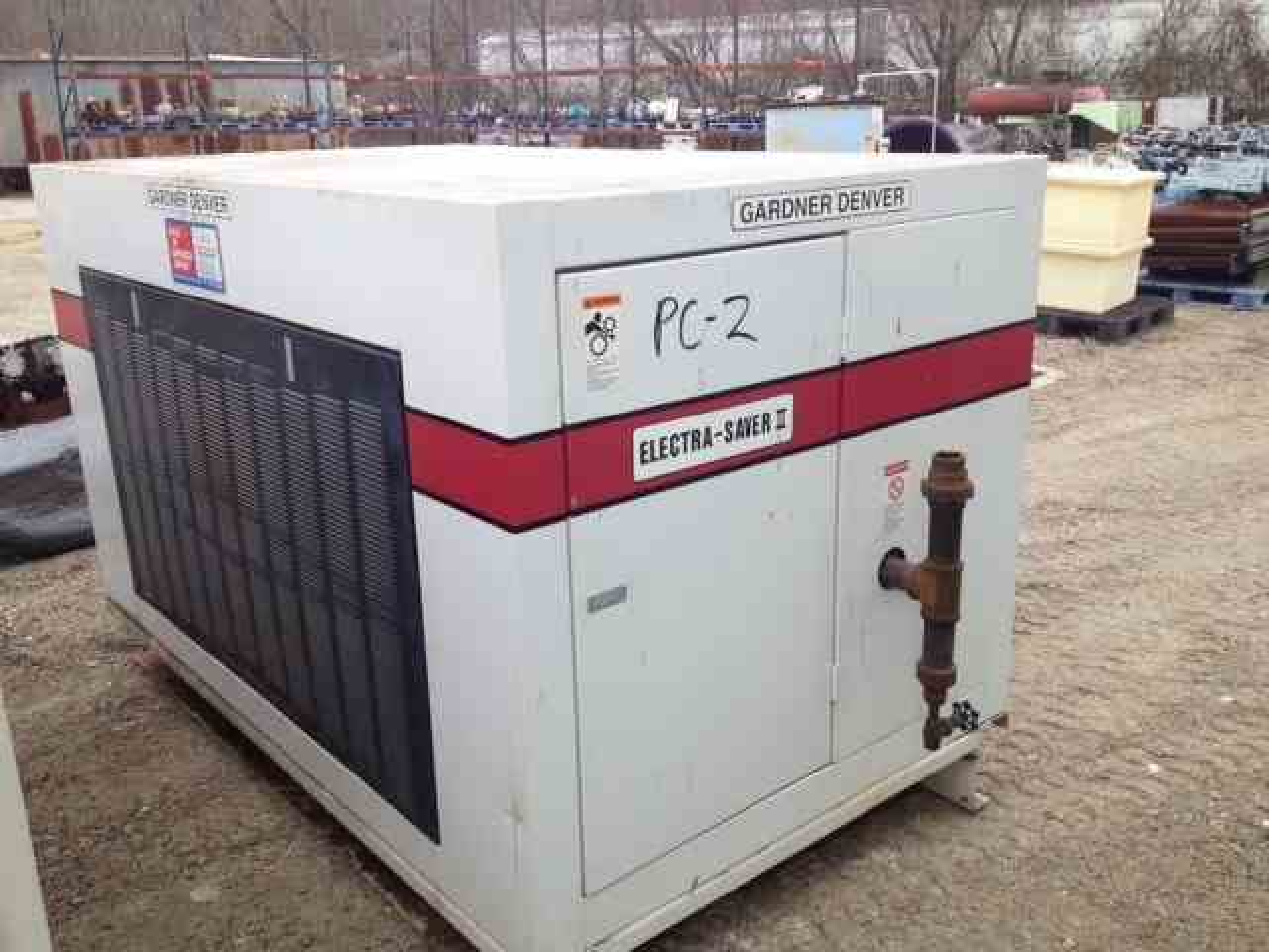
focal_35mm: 35
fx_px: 1283
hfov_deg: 52.6
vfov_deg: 40.7
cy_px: 476
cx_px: 634
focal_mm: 4.28
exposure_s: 1/252
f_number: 2.4
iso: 50
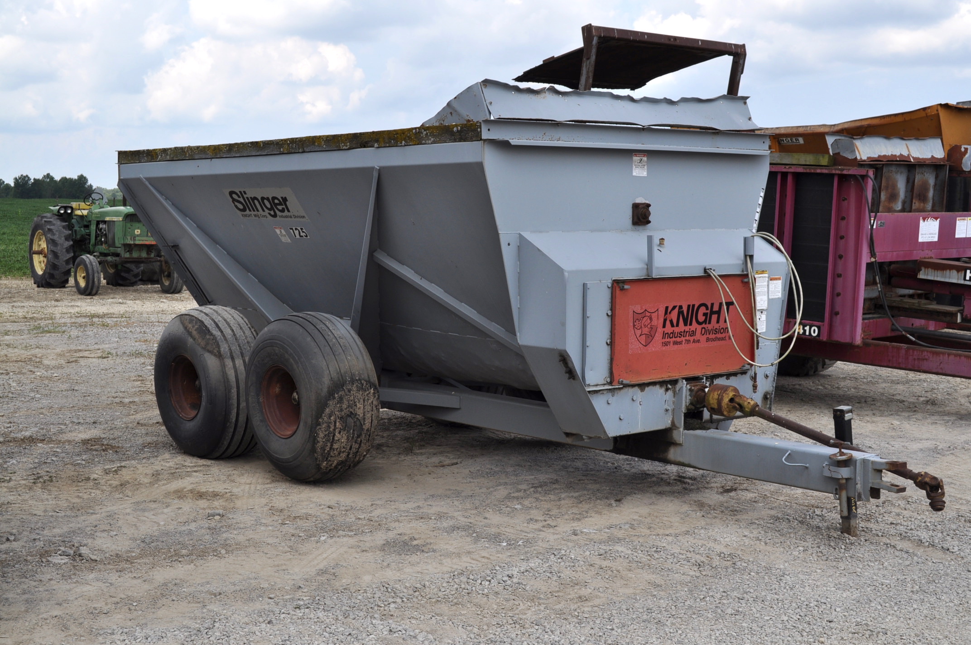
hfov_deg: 41.2
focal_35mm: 48
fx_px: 1293
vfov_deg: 28.0
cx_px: 486
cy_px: 322
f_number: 9
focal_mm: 32
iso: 200
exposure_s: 1/320
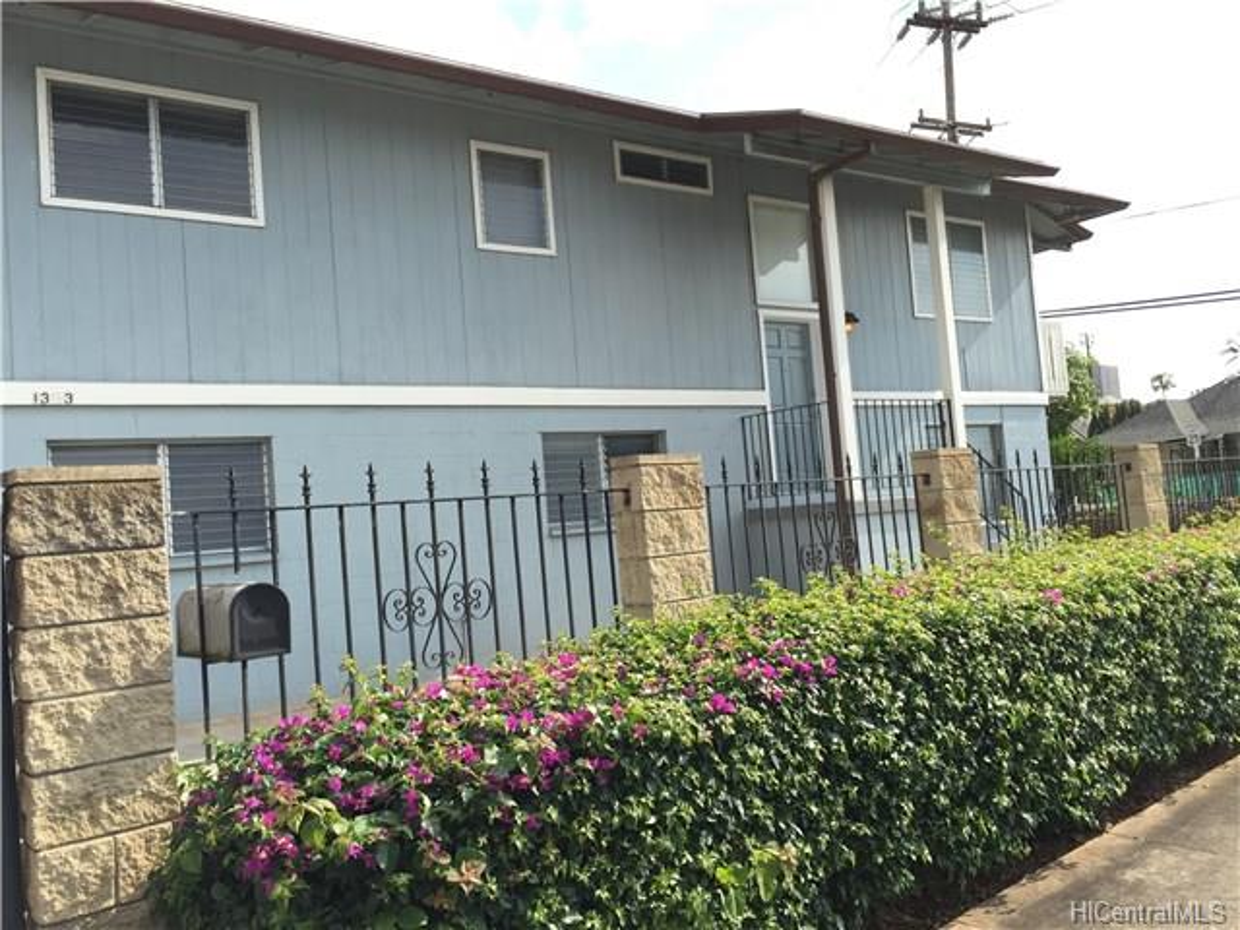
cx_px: 620
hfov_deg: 61.7
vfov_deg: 48.2
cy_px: 465
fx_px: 1039
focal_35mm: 29
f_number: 2.2
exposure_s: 1/942
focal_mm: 4.15
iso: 32
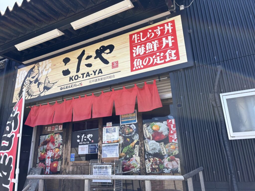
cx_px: 128
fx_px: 191
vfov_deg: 53.0
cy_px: 96
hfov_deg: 67.3
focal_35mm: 26
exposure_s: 1/736
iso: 50
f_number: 1.6
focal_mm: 5.96
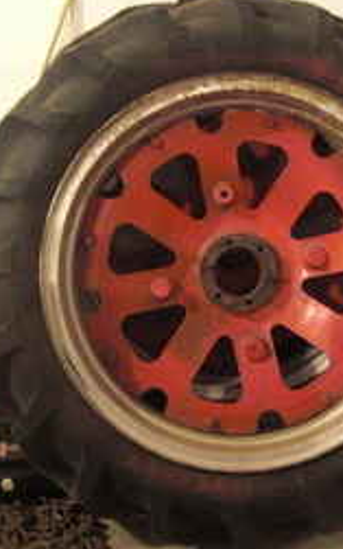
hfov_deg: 26.6
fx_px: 718
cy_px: 271
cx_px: 247
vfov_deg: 41.8
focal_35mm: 48
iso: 800
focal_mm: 5.8
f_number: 2.7
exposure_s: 1/8
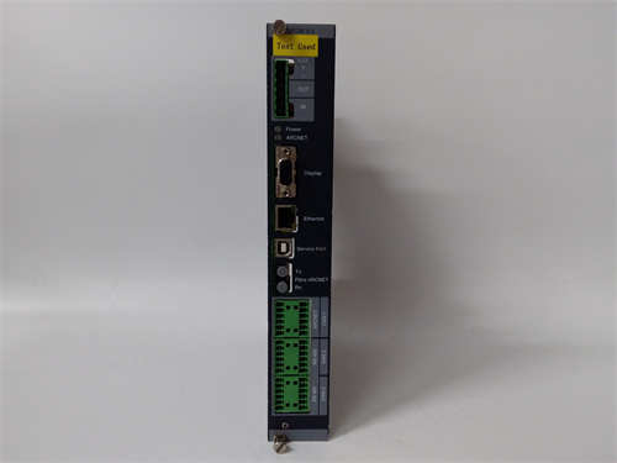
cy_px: 232
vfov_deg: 51.4
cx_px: 308
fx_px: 481
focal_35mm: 27
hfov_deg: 65.3
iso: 303
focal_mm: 3.79
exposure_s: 1/33
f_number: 2
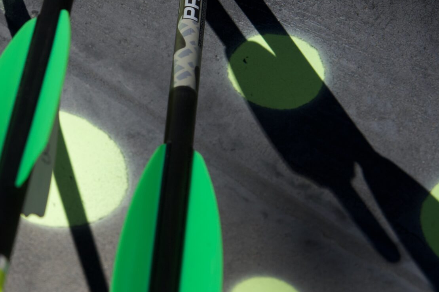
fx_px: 1548
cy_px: 118
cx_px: 13
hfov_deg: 15.9
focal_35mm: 127
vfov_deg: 10.8
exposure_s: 1/800
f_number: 8
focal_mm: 55
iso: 320
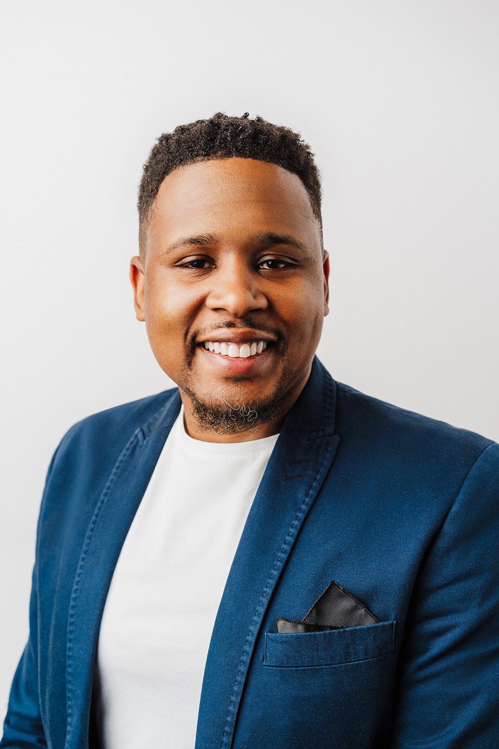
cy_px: 374
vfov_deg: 39.6
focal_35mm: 50
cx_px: 250
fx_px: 1039
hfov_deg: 27.0
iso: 125
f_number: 4
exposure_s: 1/100
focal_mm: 50
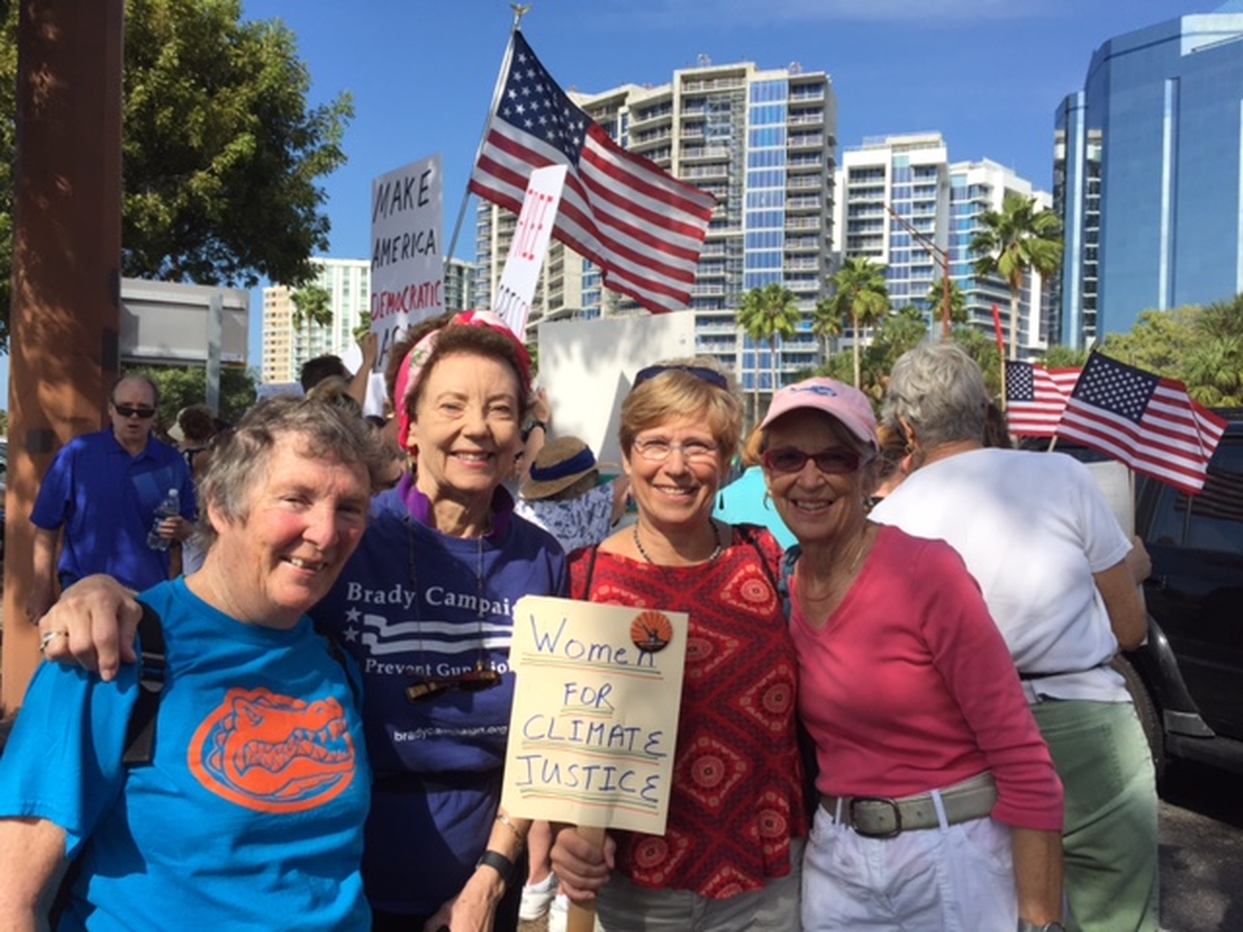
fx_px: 1041
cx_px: 622
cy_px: 466
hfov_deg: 61.7
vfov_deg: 48.2
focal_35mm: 29
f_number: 2.2
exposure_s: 1/2326
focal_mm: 4.15
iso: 32
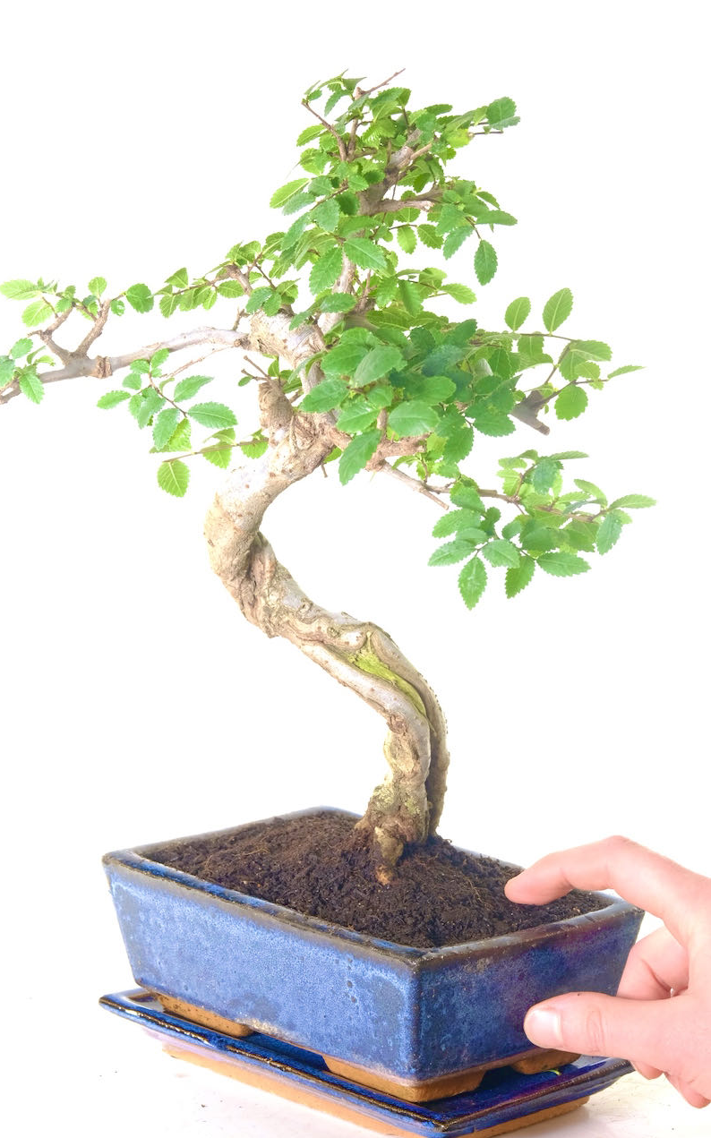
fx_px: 3536
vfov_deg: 18.3
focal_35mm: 114
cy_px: 567
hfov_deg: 11.5
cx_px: 330
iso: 1600
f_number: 13
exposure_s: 1/13
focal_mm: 74.1
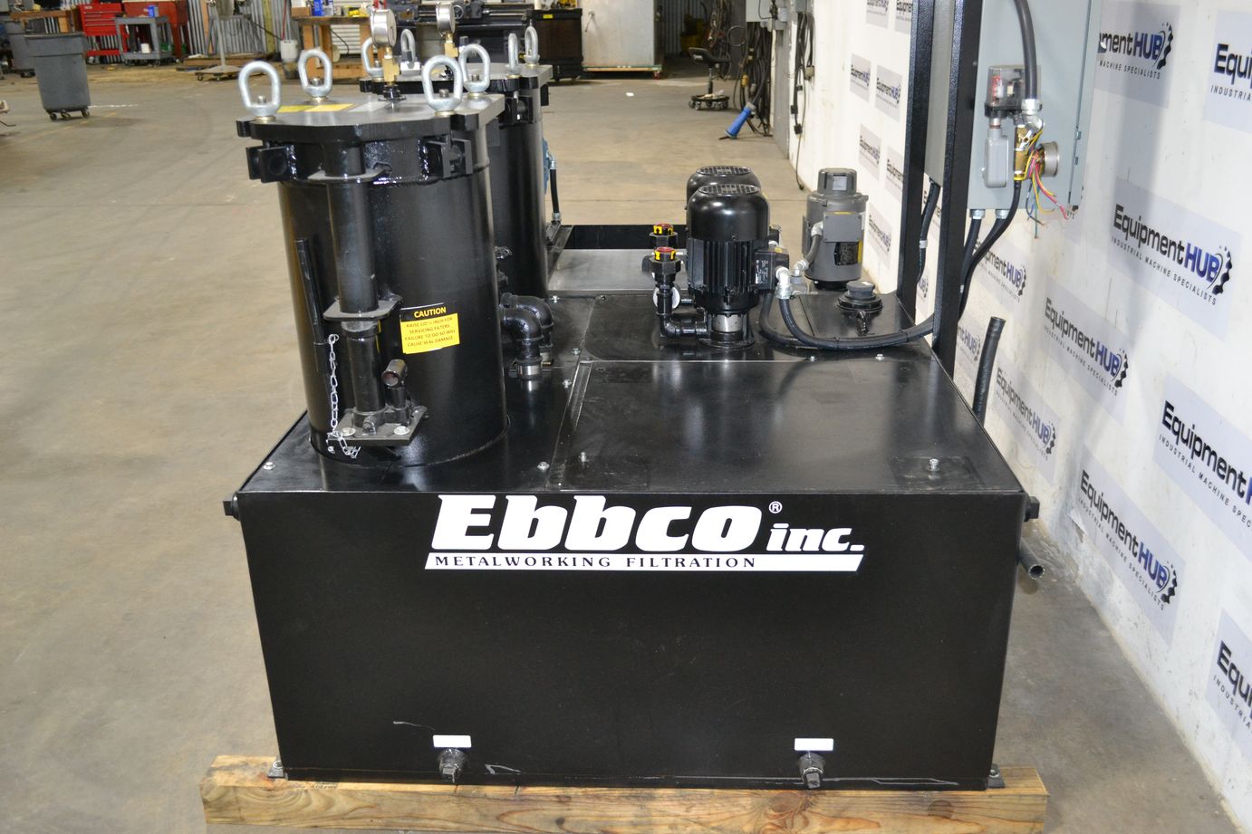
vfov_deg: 40.0
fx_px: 1147
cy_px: 417
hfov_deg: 57.2
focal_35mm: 33
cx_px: 626
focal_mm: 22
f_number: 3.8
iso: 1400
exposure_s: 1/60
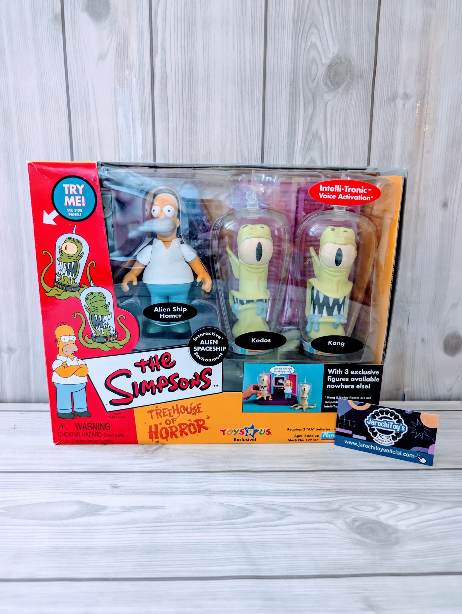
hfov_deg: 56.9
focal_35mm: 24
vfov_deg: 71.5
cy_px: 307
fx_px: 426
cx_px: 231
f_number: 1.68
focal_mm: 6.9
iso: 1068
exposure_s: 1/22.9
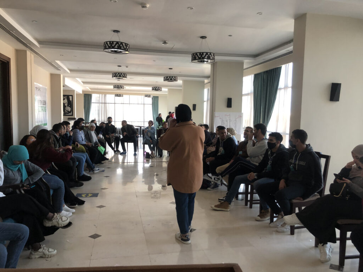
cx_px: 182
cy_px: 136
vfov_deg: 49.7
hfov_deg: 63.4
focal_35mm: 28
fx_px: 294
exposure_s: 1/20
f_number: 1.8
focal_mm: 3.99
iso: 40
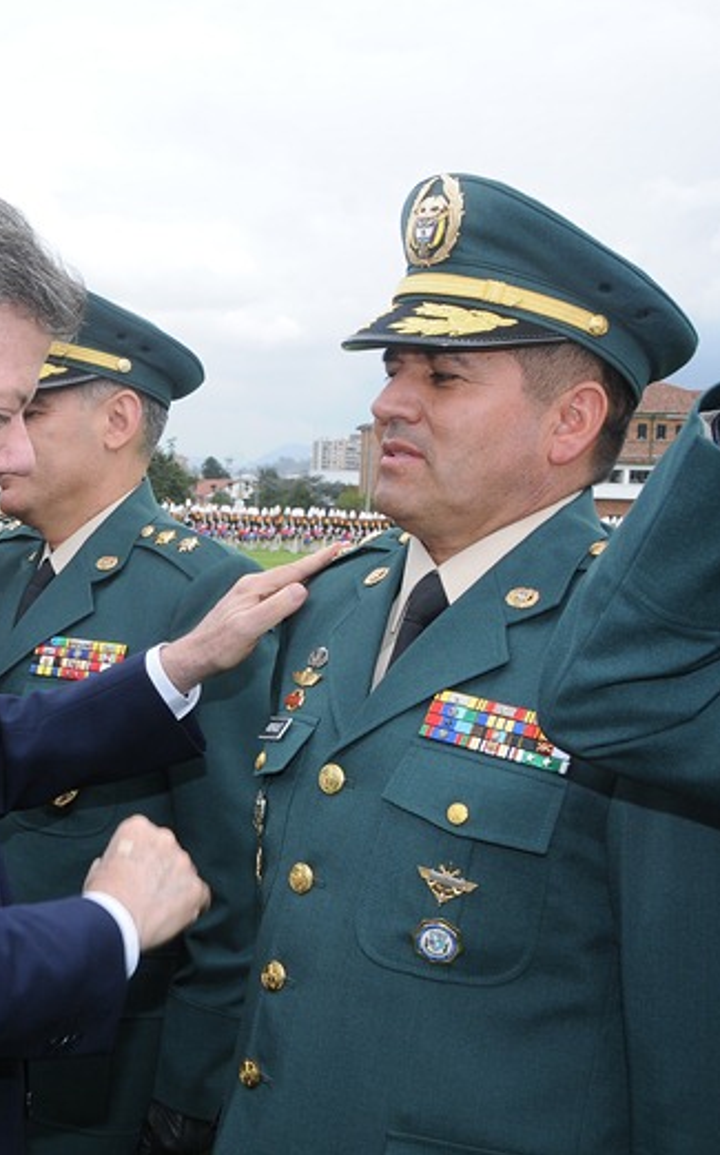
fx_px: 1918
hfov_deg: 20.4
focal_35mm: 61
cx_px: -44
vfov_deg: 33.5
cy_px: 578
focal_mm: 26
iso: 250
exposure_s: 1/160
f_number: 10
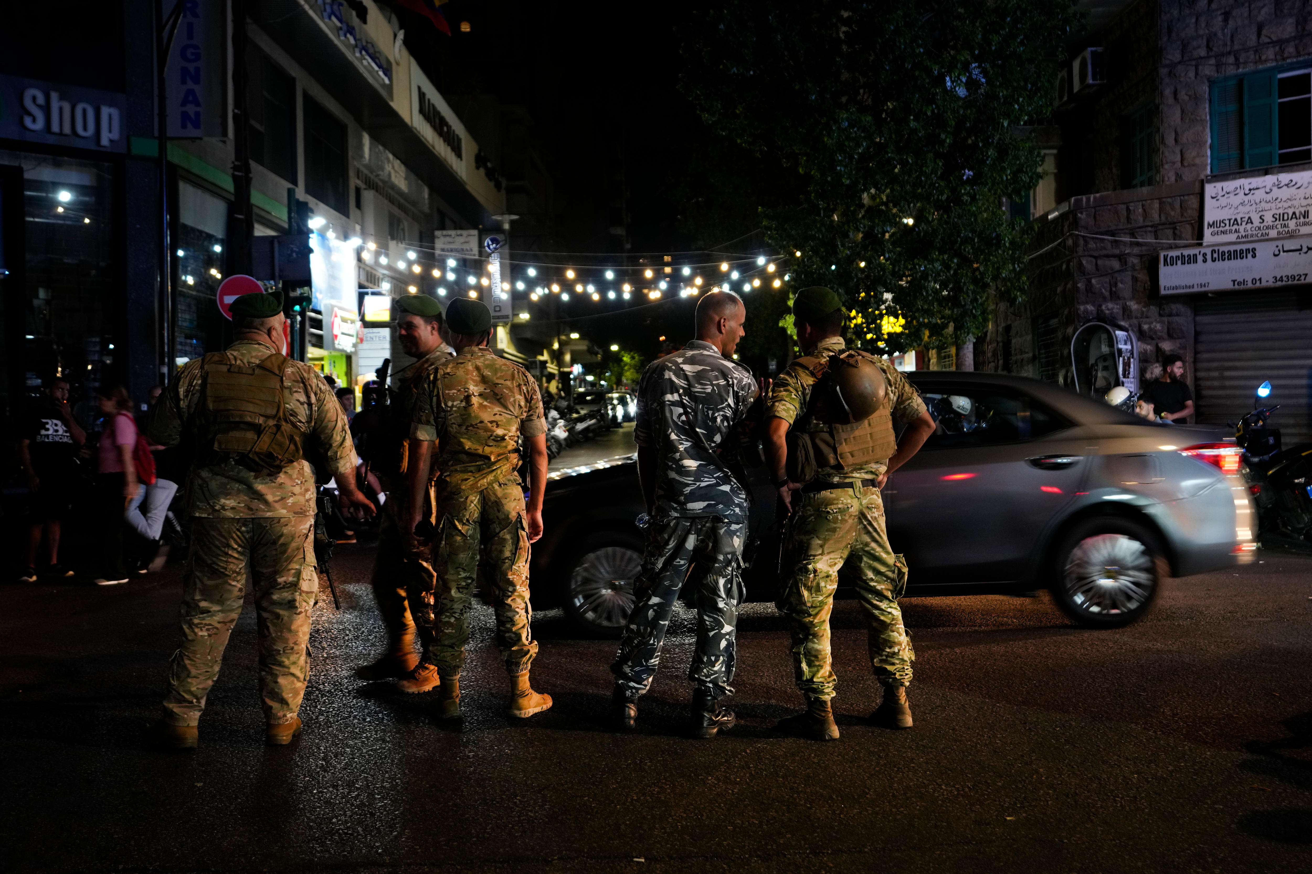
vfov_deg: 38.9
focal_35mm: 34
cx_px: 656
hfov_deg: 55.8
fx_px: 1239
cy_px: 437
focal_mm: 34
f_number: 2.8
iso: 1000
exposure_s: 1/40
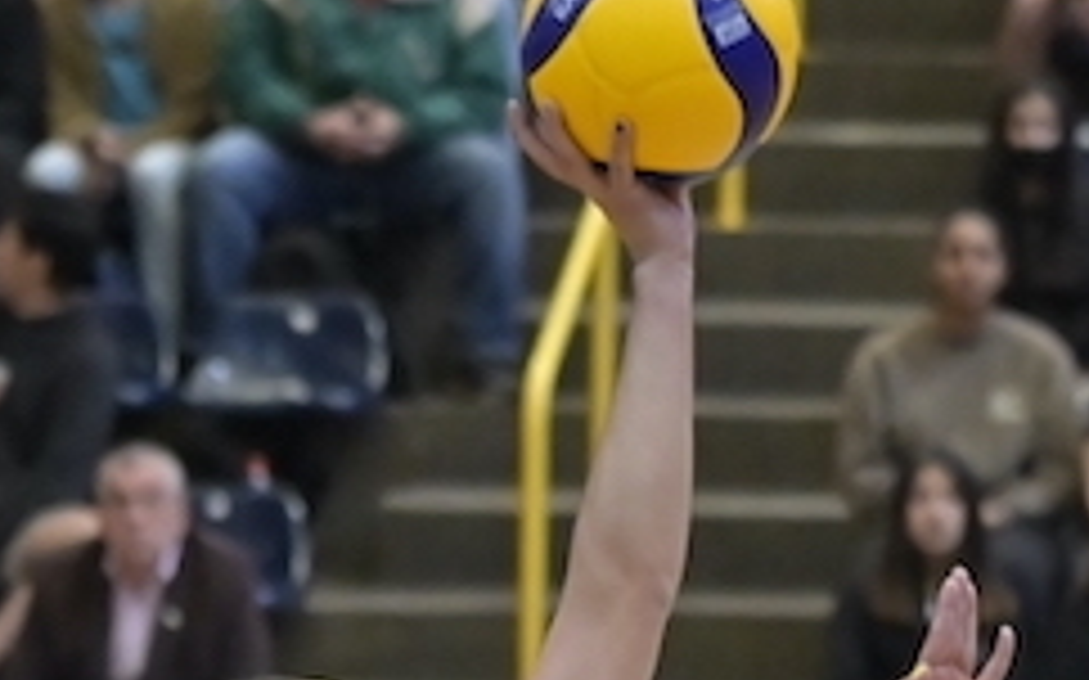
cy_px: 1576
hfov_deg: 5.9
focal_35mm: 354
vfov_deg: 3.7
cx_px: 482
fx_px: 10501
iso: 5000
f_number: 2.8
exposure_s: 1/1250
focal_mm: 70
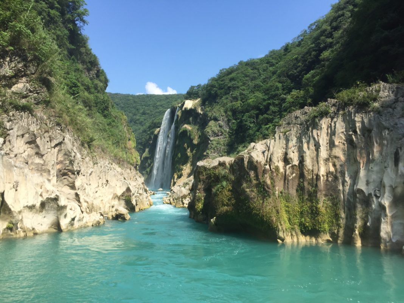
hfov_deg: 61.7
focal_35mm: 29
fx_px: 338
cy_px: 152
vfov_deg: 48.2
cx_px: 202
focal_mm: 4.15
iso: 32
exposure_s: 1/1319
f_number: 2.2
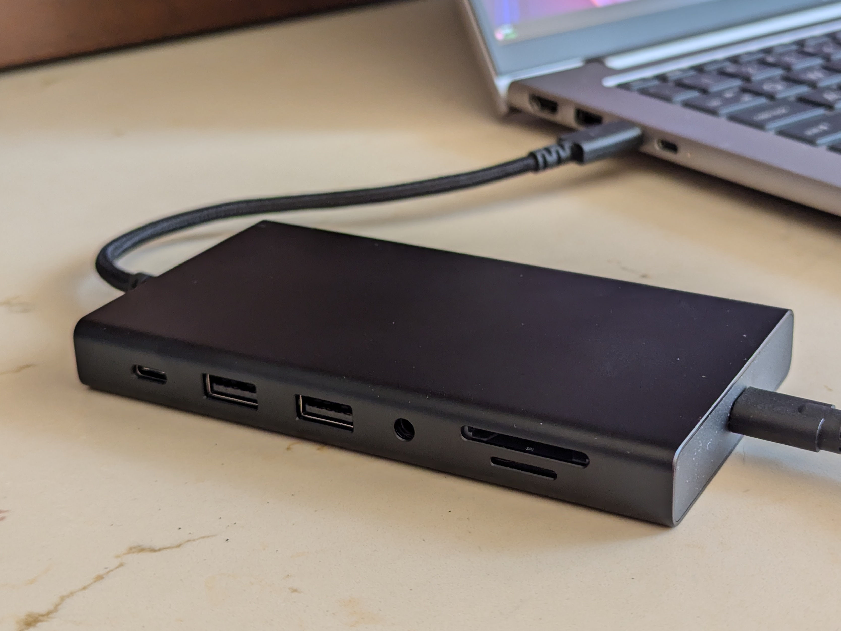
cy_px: 282
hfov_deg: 32.6
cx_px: 503
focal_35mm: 59
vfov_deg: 24.8
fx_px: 1433
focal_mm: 6.81
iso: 49
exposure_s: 1/23.8
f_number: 1.85
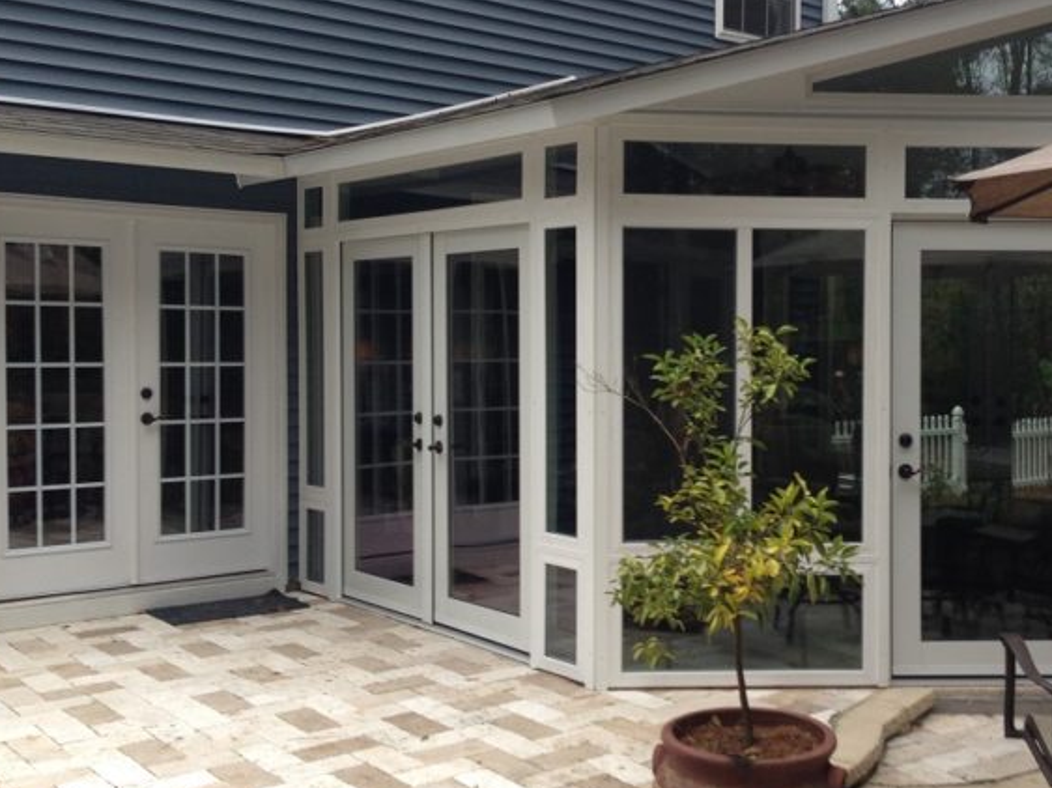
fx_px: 1367
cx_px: 663
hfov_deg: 41.7
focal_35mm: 45
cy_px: 366
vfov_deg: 32.2
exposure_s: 1/60
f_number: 2.4
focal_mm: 4.12
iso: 64
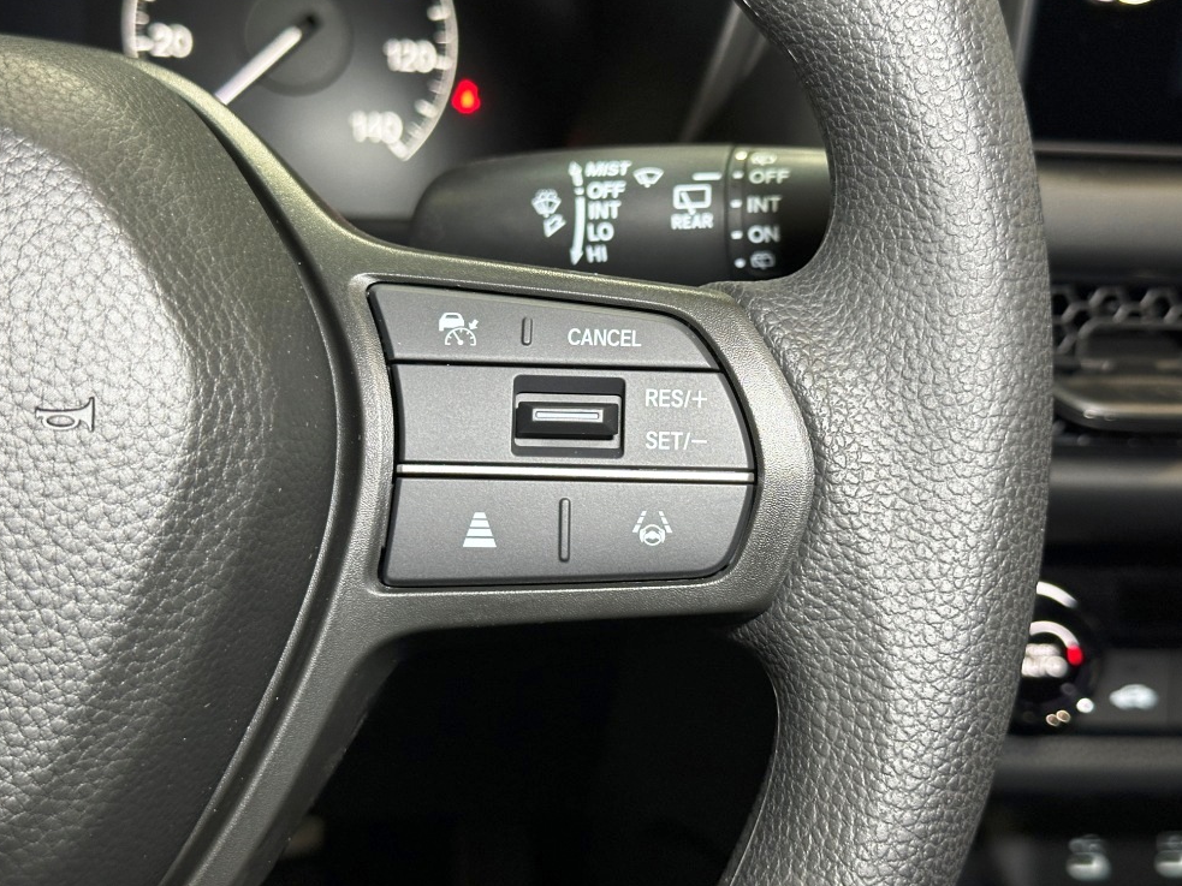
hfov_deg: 38.2
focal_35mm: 50
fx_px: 1707
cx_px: 581
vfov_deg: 29.1
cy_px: 428
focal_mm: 6.86
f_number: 1.78
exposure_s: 1/40
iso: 400
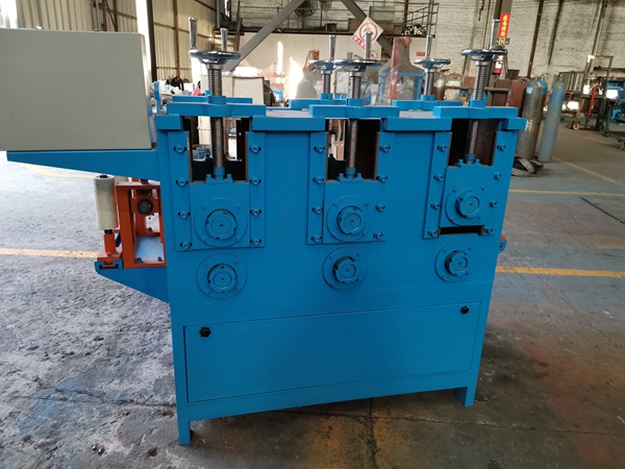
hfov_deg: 67.3
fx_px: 469
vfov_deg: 53.1
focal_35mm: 26
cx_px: 312
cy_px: 234
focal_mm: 4.75
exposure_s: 1/100
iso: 320
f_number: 1.8
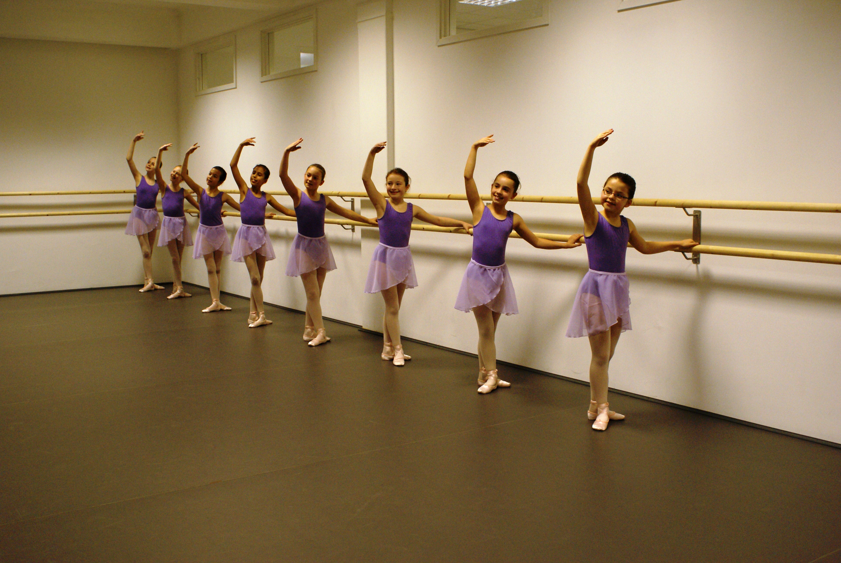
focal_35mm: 39
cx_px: 420
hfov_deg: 49.5
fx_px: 912
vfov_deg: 34.3
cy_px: 282
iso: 800
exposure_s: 1/40
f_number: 5
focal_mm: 26
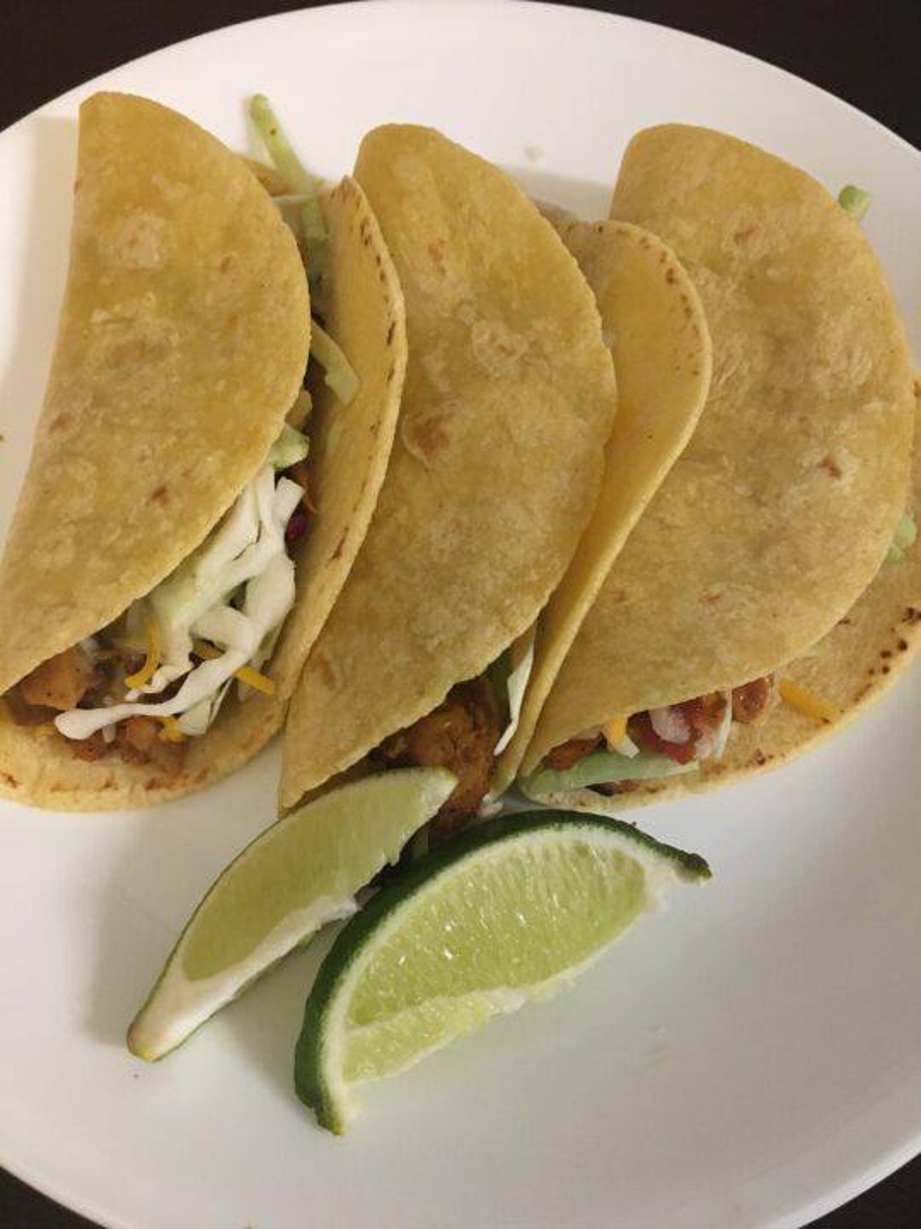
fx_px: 1029
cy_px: 614
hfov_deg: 48.2
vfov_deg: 61.7
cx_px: 460
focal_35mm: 29
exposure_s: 1/30
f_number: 2.2
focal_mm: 4.15
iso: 200
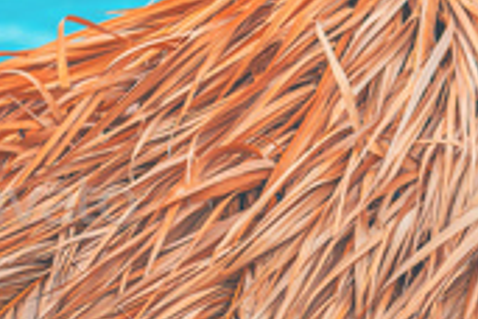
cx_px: 422
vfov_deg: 3.8
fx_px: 4806
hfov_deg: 5.7
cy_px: 334
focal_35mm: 362
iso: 90
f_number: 5
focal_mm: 105
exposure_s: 1/160
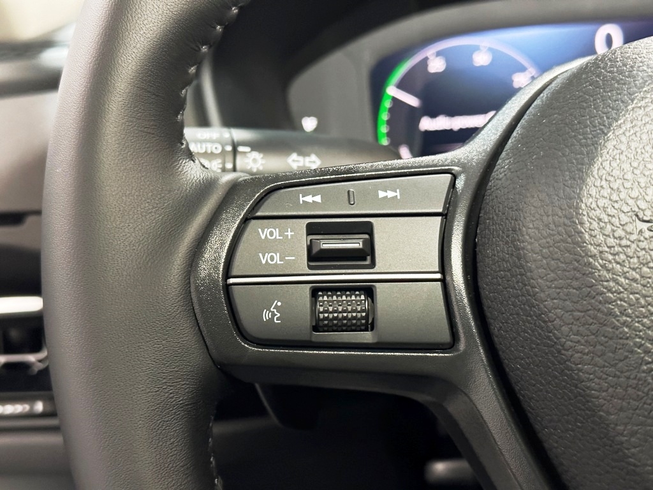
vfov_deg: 30.3
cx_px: 326
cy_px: 245
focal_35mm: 48
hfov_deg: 39.7
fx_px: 905
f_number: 1.78
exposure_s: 1/24
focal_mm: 6.86
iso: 640
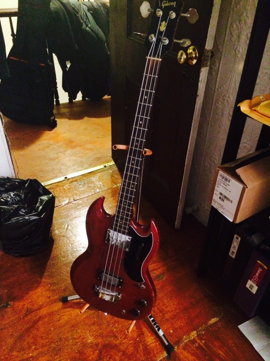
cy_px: 180
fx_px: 312
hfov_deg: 46.8
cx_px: 135
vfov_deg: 60.0
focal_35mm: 30
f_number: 2.2
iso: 640
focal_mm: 4.12
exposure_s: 1/15
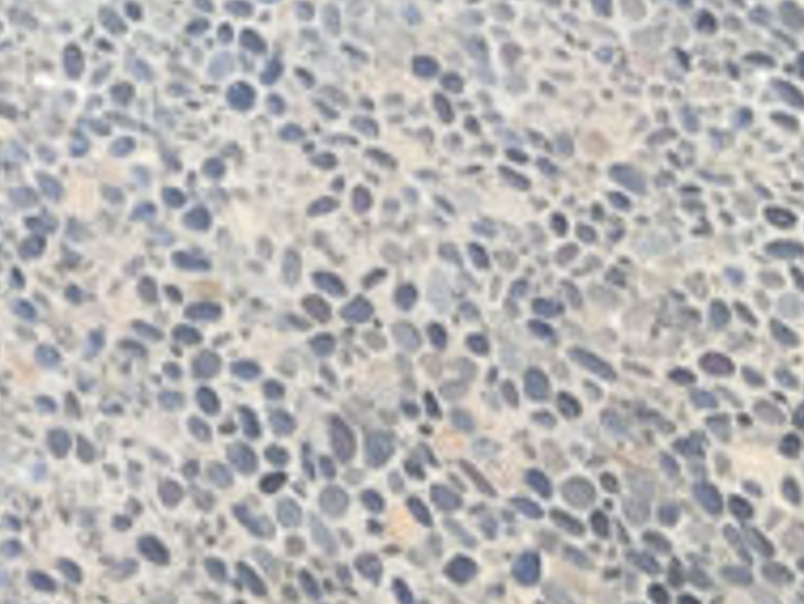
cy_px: -1004
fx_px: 3649
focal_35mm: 157
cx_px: -1225
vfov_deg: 8.4
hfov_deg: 10.5
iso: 40
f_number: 2.2
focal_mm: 4.15
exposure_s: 1/60
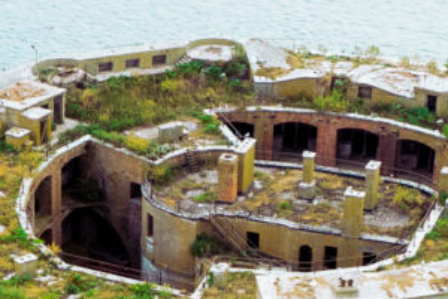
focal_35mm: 150
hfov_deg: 13.6
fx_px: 1867
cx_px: 84
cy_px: 532
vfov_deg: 8.8
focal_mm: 8.38
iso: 100
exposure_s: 1/60
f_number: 2.8
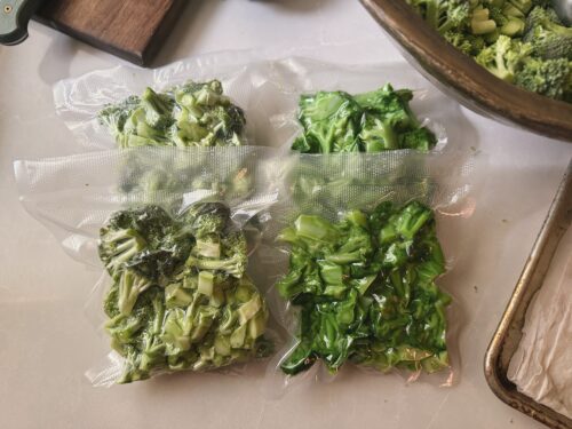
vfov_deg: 56.8
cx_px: 286
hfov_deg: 71.6
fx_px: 397
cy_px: 214
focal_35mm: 24
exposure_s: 1/60
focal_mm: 6.76
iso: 500
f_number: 1.78
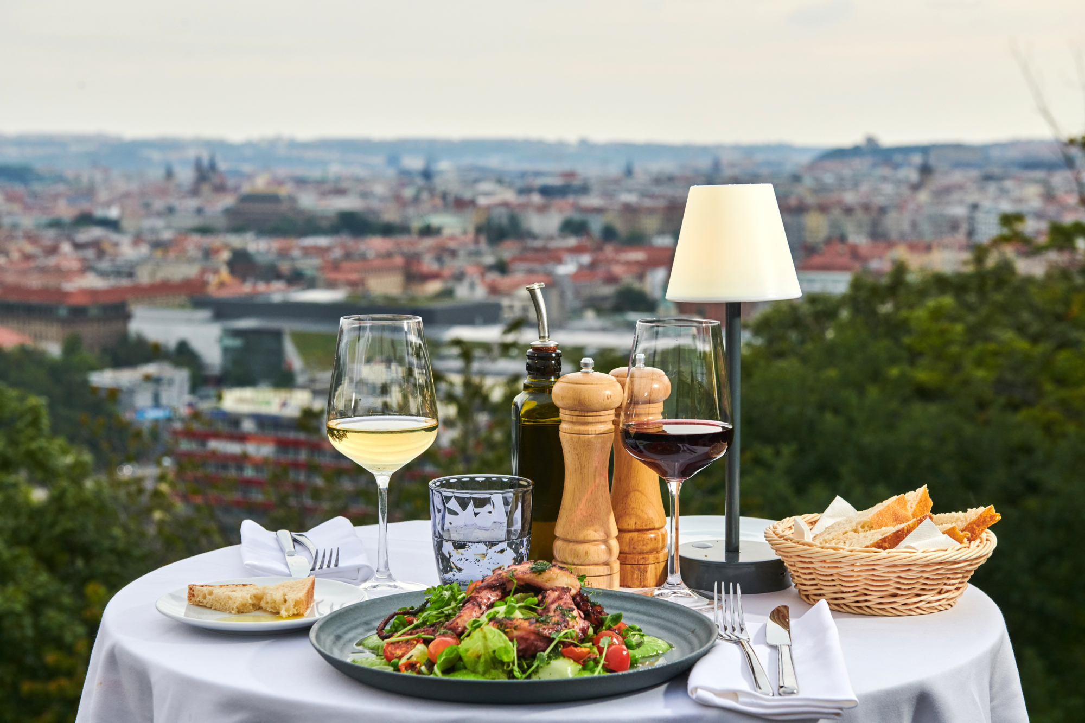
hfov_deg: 28.8
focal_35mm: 70
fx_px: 2109
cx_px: 542
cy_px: 362
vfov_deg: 19.5
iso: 400
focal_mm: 70
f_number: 9
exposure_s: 1/200
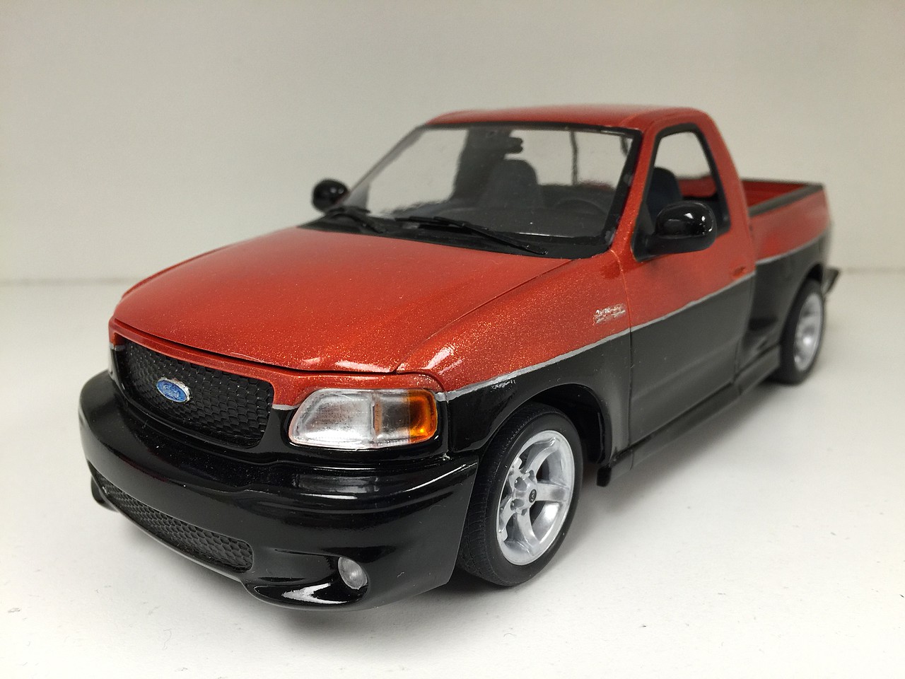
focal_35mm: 29
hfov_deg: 61.7
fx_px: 758
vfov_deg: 48.2
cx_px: 452
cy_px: 340
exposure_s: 1/30
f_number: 2.2
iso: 40
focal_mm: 4.15
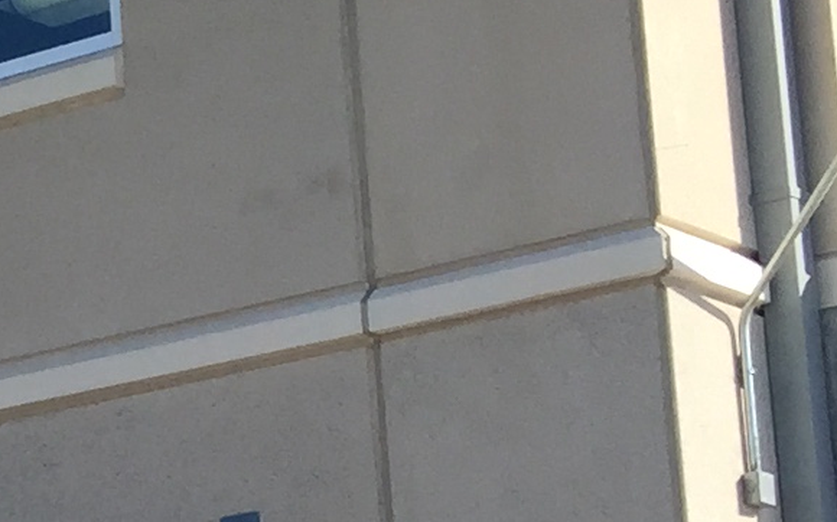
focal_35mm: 173
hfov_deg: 10.1
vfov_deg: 7.5
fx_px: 3945
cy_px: 707
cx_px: -1349
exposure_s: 1/1163
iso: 32
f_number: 2.2
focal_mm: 4.15
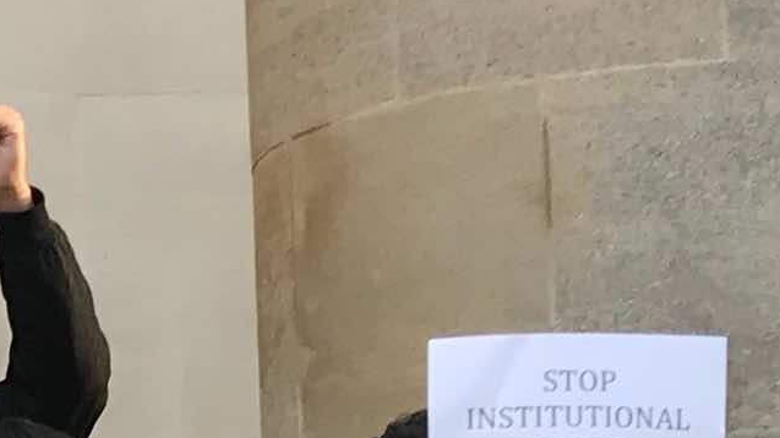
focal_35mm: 193
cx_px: -838
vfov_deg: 6.2
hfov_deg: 10.2
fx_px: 3991
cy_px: 690
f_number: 1.8
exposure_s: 1/114
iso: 20
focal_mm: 3.99
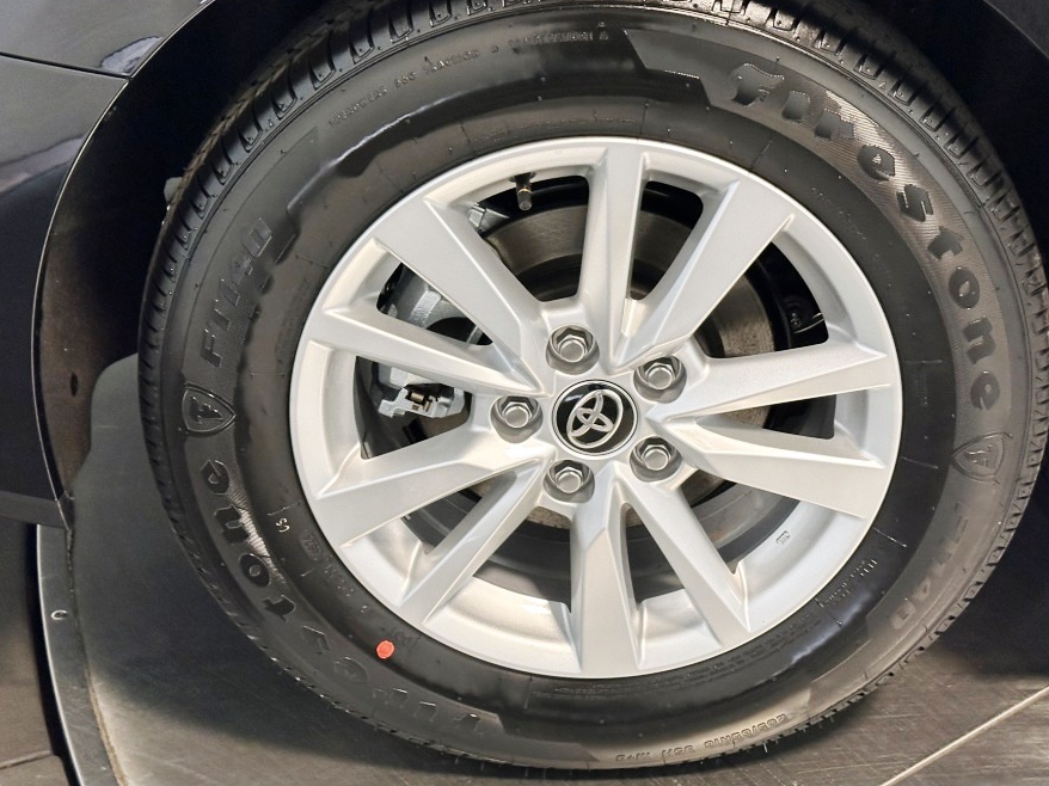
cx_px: 552
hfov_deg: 34.4
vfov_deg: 26.1
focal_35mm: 56
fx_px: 1697
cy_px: 386
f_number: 1.78
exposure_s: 1/40
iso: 500
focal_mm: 6.86
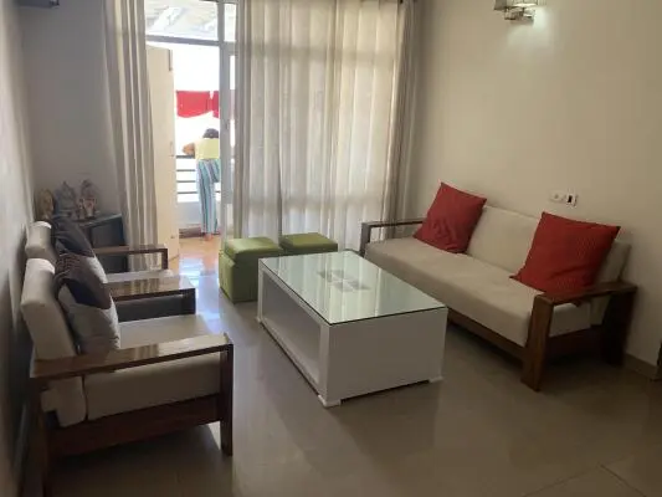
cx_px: 331
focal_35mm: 26
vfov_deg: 53.1
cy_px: 248
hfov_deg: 67.3
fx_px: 497
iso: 125
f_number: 1.8
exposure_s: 1/60
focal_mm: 4.25
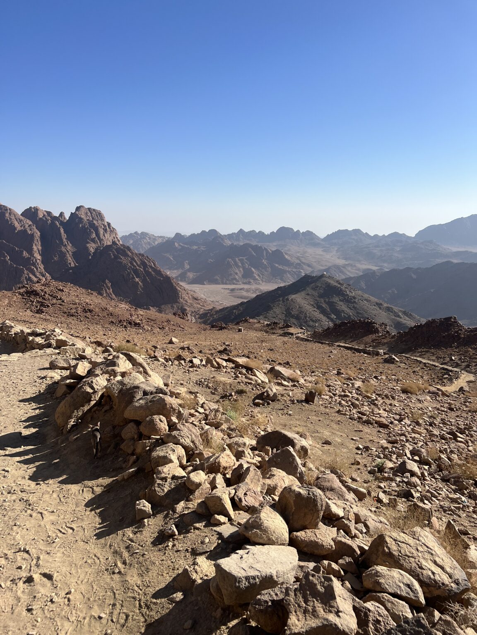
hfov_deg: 53.1
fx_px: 478
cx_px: 238
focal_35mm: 26
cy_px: 318
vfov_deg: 67.3
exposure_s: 1/5587
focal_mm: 5.7
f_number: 1.5
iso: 50
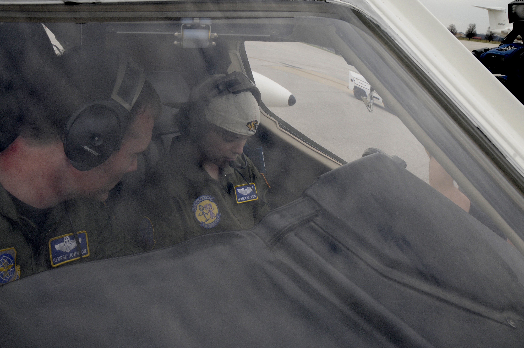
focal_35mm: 33
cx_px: 262
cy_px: 174
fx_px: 480
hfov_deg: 57.3
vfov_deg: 39.9
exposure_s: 1/200
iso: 320
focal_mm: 22
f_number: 13
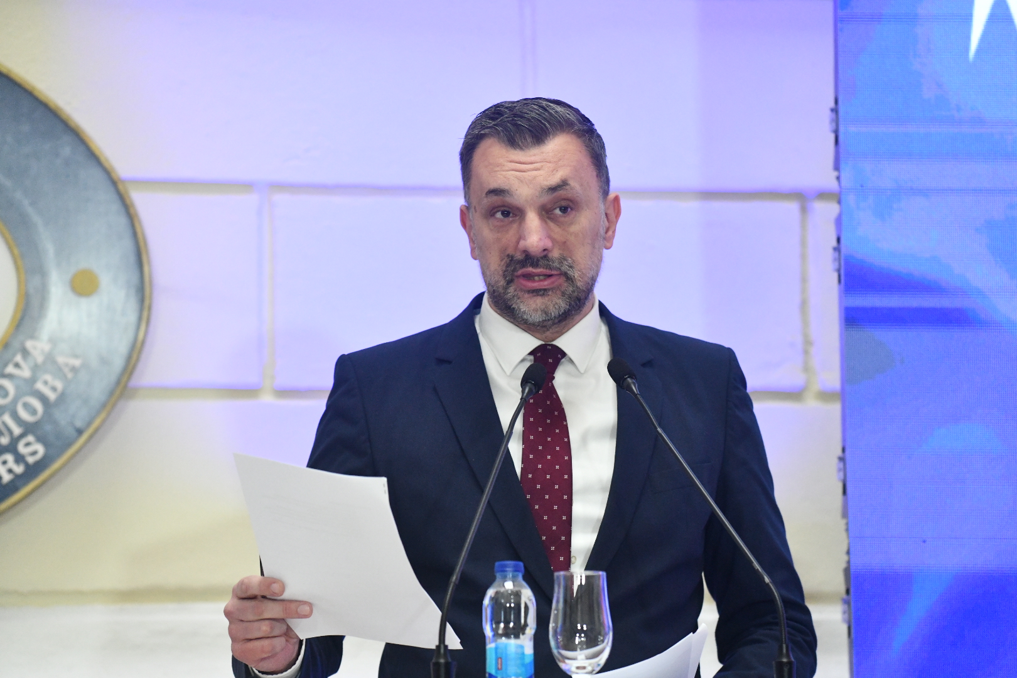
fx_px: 4096
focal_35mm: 145
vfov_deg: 9.5
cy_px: 339
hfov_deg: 14.2
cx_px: 508
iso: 6400
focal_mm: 145
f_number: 4
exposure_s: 1/1000
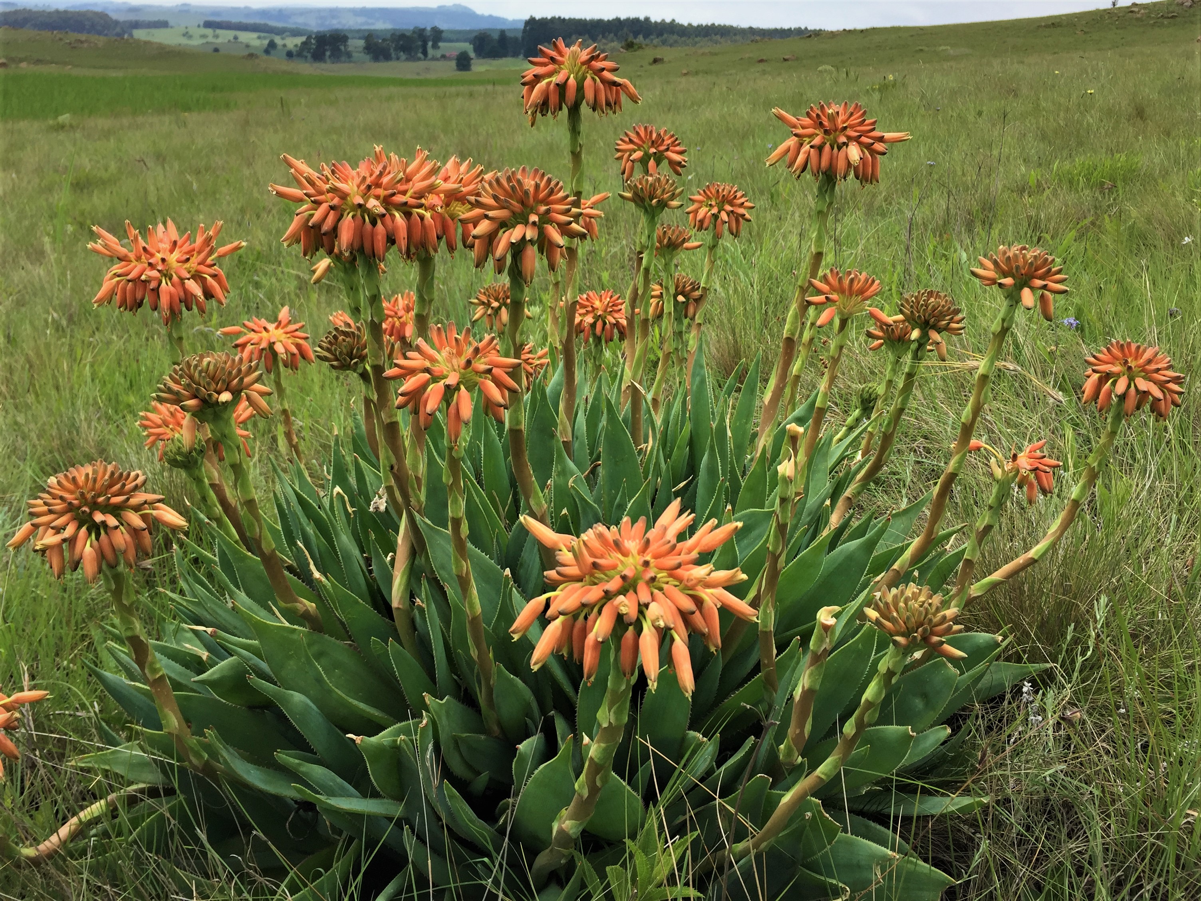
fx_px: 1006
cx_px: 600
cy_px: 450
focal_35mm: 29
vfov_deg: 48.2
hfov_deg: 61.7
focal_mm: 4.15
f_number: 2.2
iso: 32
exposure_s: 1/1276
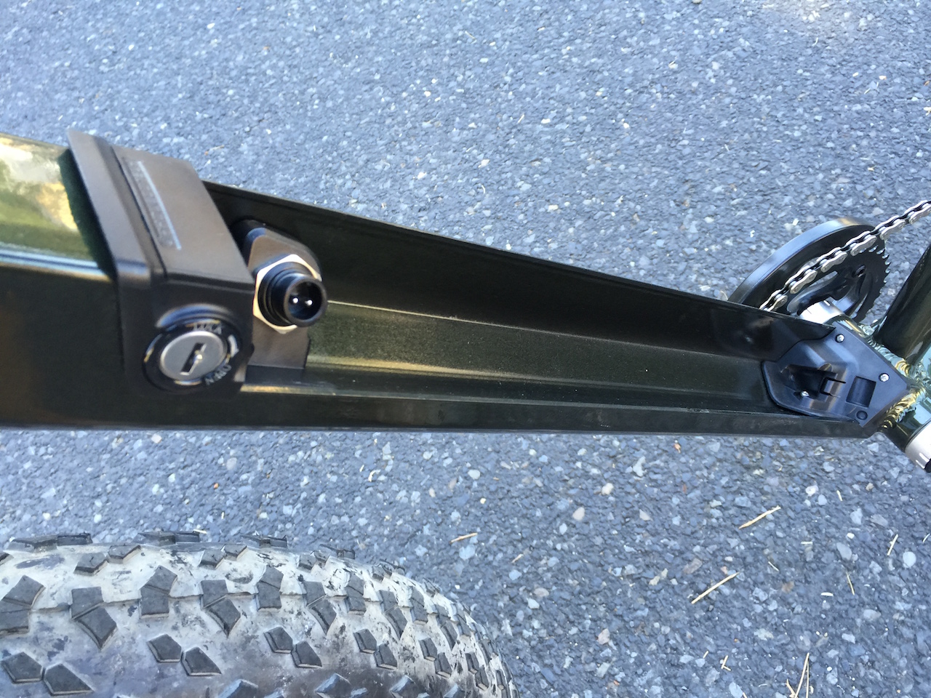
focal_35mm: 29
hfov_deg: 61.7
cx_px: 466
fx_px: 780
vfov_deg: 48.2
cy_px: 349
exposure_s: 1/40
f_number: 2.2
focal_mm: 4.15
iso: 40
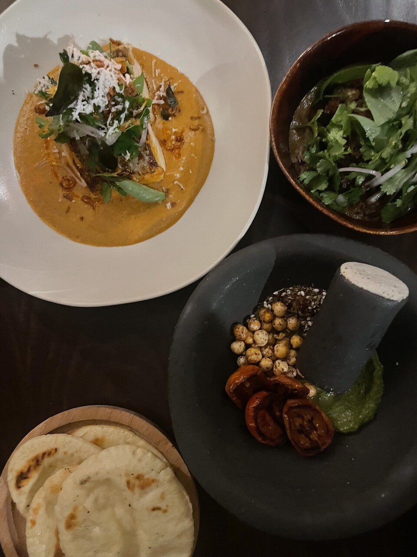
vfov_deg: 67.3
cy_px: 278
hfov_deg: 53.1
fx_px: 418
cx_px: 208
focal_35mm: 26
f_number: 1.6
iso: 800
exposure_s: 1/25
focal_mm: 4.2
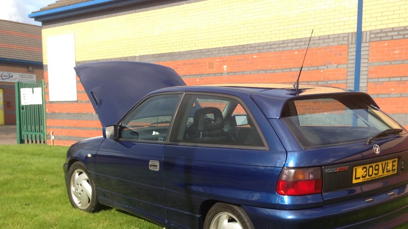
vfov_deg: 24.5
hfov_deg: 42.5
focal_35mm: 48
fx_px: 519
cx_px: 257
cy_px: 187
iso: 50
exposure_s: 1/653
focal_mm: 4.12
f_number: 2.4
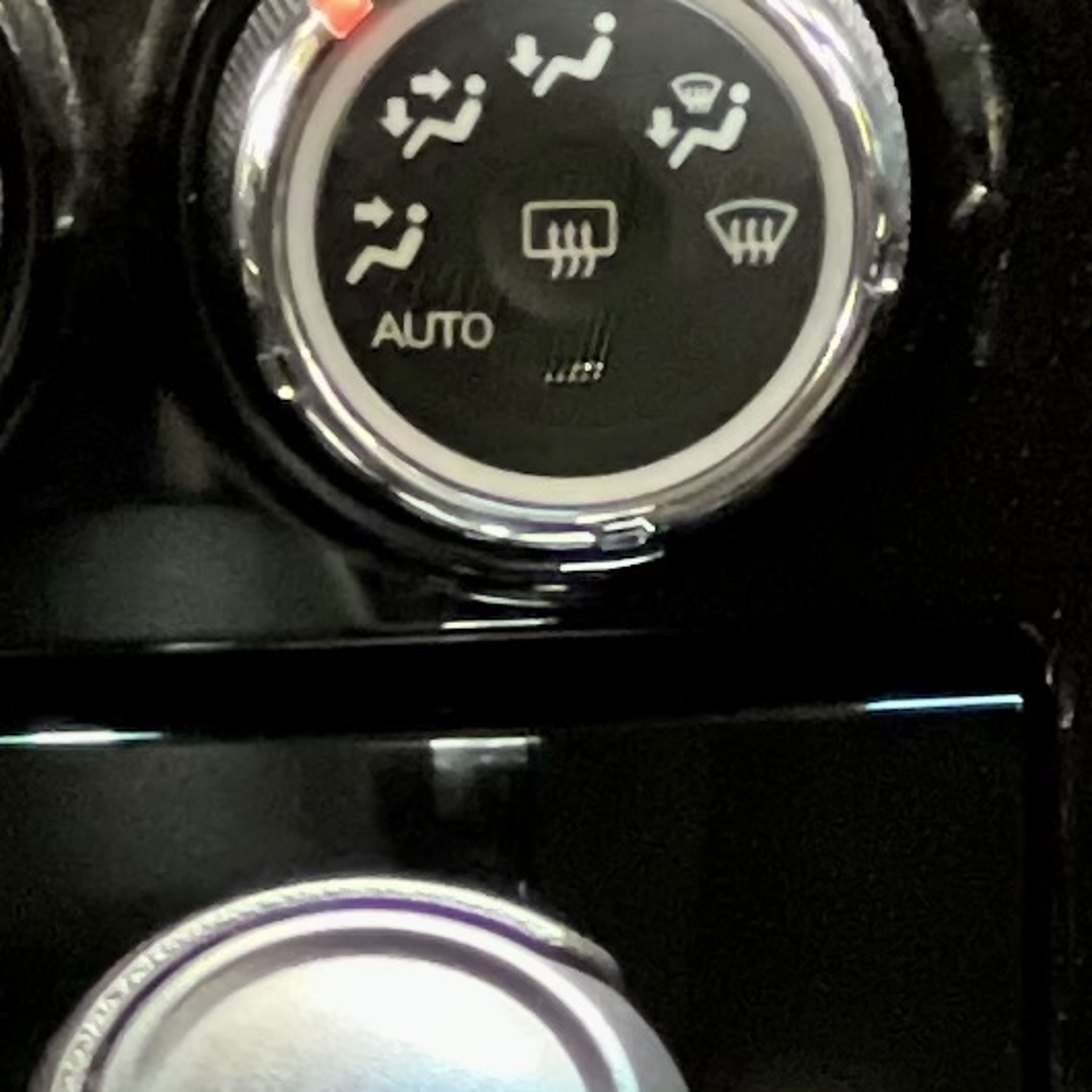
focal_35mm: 518
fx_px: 18488
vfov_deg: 3.4
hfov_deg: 3.4
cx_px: -107
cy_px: 377
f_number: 2.8
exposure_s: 1/15
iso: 640
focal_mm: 9
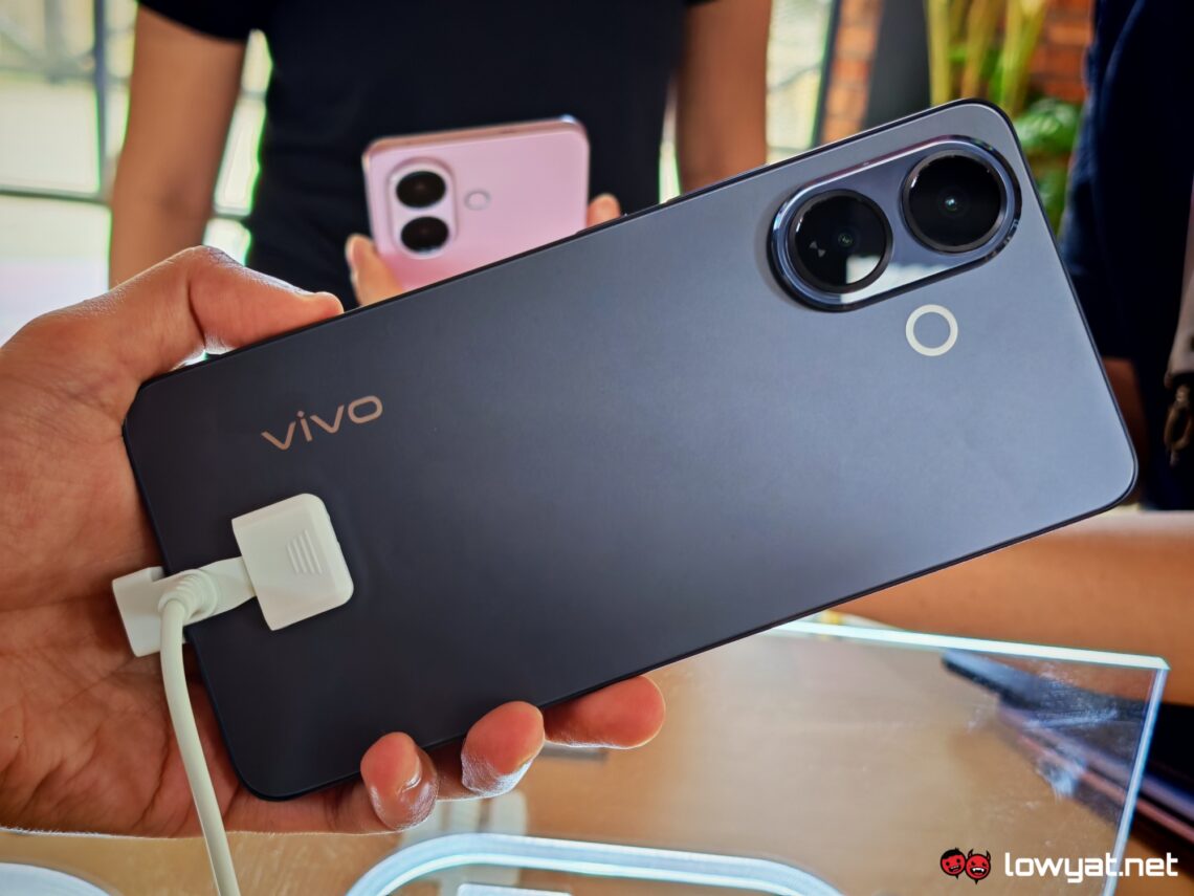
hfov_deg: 41.2
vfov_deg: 31.5
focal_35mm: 46
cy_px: 448
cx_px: 597
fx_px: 1587
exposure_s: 1/110
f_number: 1.6
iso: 50
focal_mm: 5.4
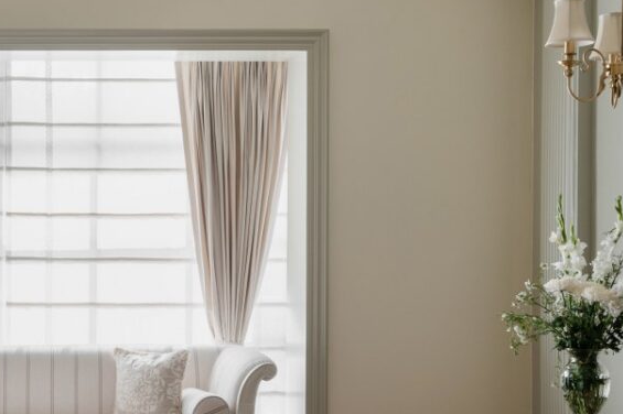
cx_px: 34
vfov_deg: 20.0
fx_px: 1176
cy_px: 255
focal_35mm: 68
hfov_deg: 28.3
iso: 200
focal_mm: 32
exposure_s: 1/4
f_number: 14
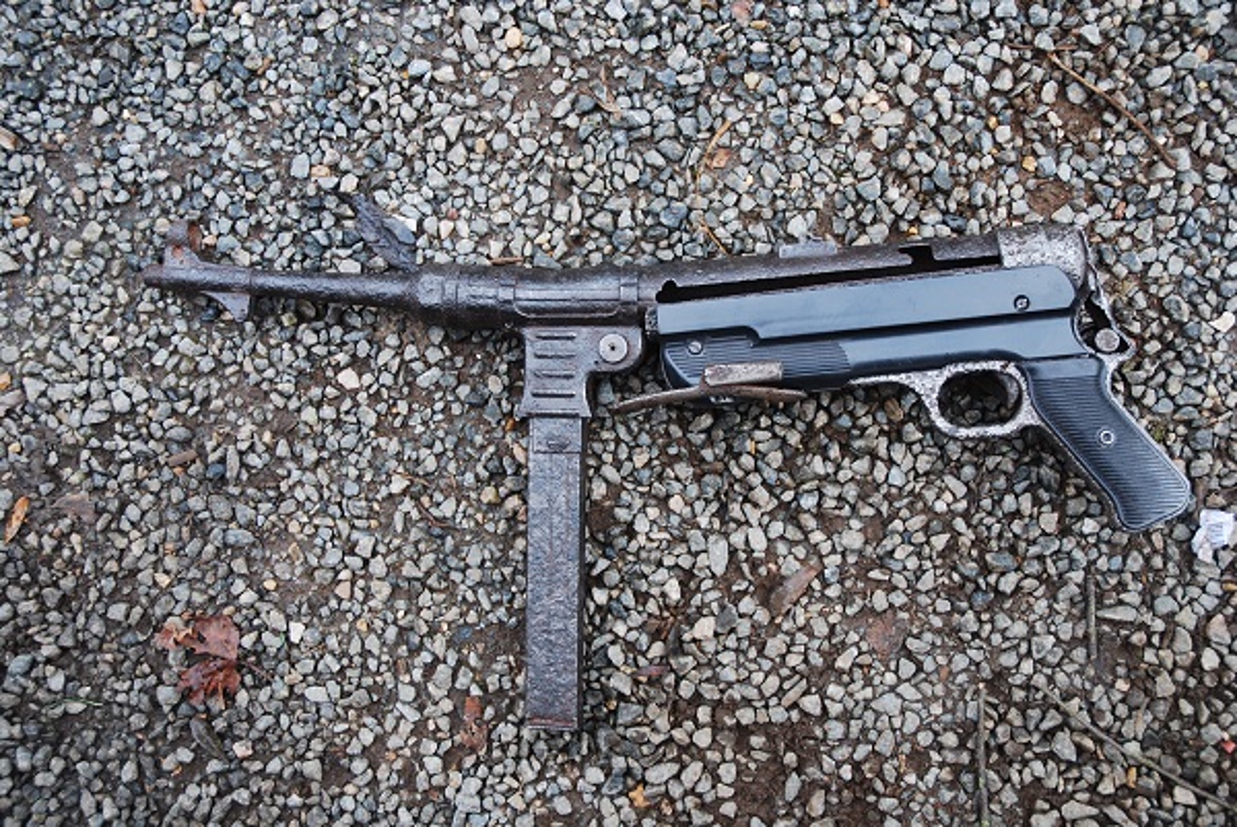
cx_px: 618
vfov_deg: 35.5
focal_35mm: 38
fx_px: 1289
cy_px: 414
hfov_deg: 51.3
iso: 200
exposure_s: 1/80
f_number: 4.5
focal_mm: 25
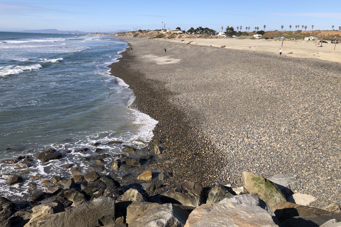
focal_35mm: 31
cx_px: 170
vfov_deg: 42.3
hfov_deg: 60.3
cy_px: 101
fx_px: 294
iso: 20
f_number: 1.8
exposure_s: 1/2183
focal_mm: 3.99
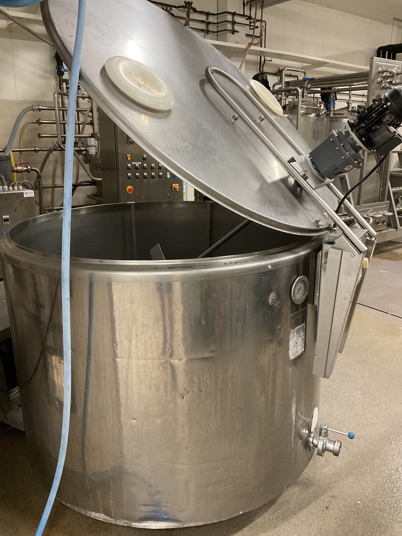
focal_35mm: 29
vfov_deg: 61.7
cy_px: 268
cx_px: 201
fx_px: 449
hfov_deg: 48.2
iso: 200
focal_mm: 3
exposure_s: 1/50
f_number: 1.8
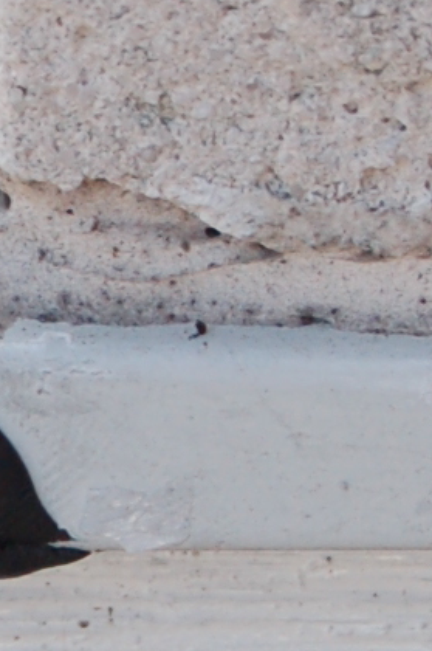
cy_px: 463
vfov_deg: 3.5
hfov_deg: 2.3
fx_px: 10656
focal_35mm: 591
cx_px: -161
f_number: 5.6
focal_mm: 55
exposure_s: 1/320
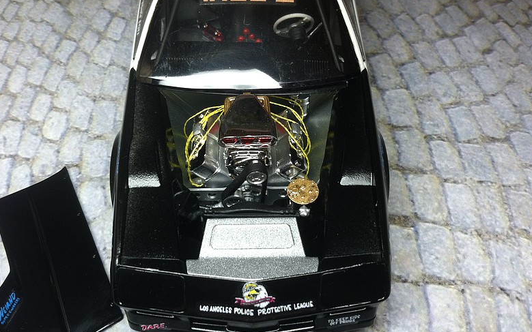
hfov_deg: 51.5
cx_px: 267
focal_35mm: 38
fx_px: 551
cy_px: 179
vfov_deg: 33.6
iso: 80
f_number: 2.8
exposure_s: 1/30
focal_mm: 3.85
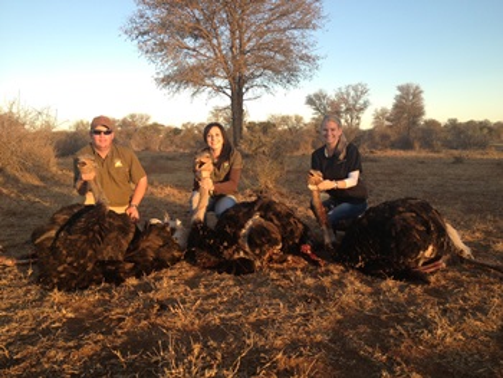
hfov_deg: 52.6
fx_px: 509
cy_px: 189
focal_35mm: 35
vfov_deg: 40.7
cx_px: 252
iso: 50
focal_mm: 4.28
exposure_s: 1/253
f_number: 2.4
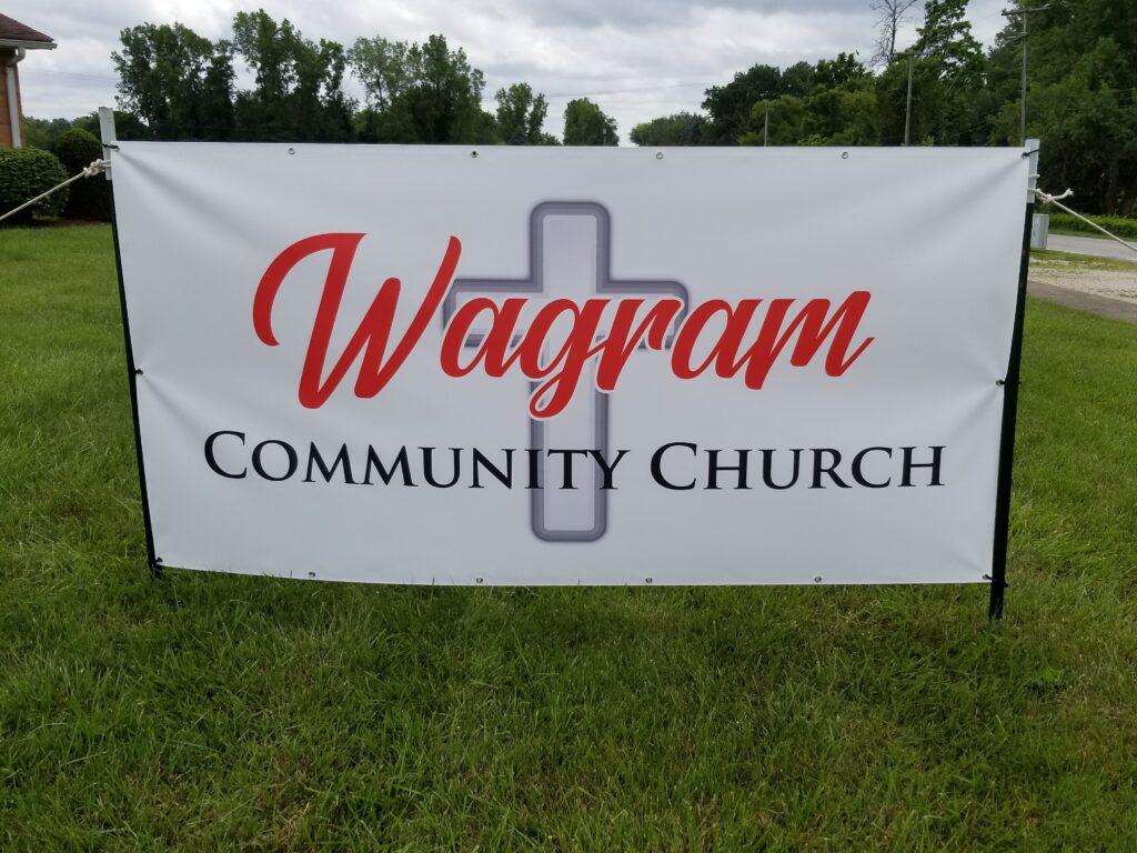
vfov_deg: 53.1
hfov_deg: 67.3
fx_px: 854
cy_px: 426
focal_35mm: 26
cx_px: 568
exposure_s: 1/2740
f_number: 1.7
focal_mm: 4.25
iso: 50
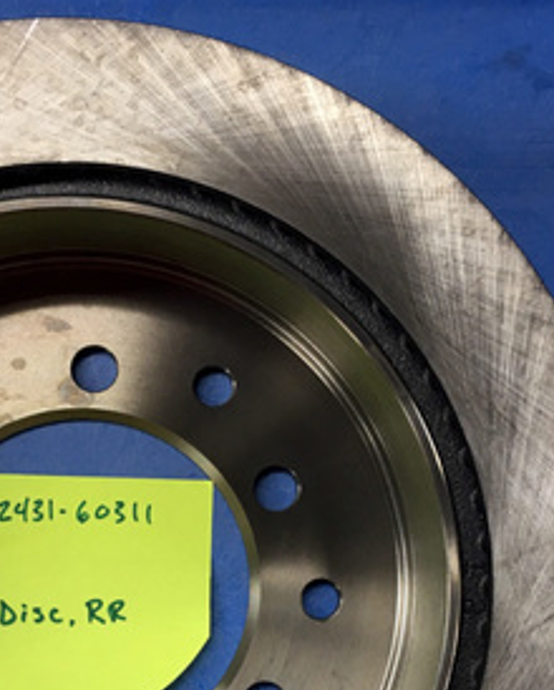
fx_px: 1350
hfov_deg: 23.1
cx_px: 201
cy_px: 574
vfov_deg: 27.9
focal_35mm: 66
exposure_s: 1/30
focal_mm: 4.15
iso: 50
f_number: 2.2
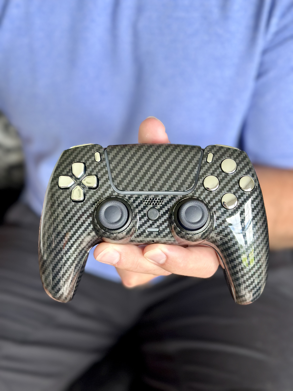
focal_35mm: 48
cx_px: 146
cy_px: 196
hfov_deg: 30.3
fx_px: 542
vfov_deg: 39.7
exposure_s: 1/84
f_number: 1.78
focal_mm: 6.86
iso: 125
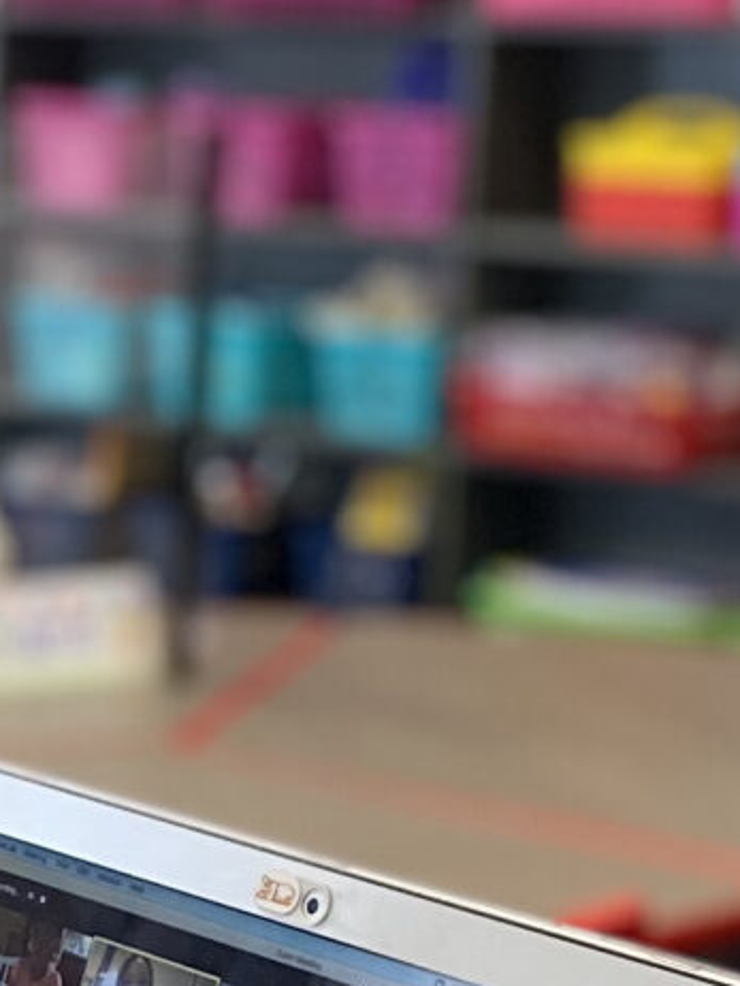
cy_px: 1091
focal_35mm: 144
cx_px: -503
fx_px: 4101
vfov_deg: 13.4
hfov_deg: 9.9
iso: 100
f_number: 1.8
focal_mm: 4.25
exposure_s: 1/57
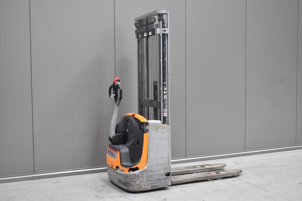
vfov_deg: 28.9
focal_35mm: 46
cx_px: 151
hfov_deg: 42.3
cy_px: 100
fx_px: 390
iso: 1600
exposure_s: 1/50
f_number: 4.5
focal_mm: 31
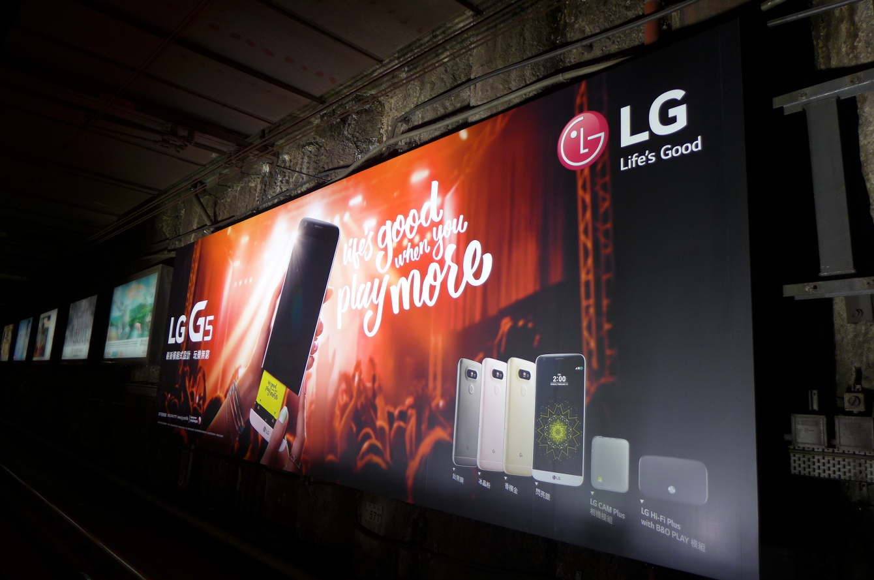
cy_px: 290
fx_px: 582
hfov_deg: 73.8
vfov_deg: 53.0
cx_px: 437
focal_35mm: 24
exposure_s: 1/60
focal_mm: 4.7
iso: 100
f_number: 1.4
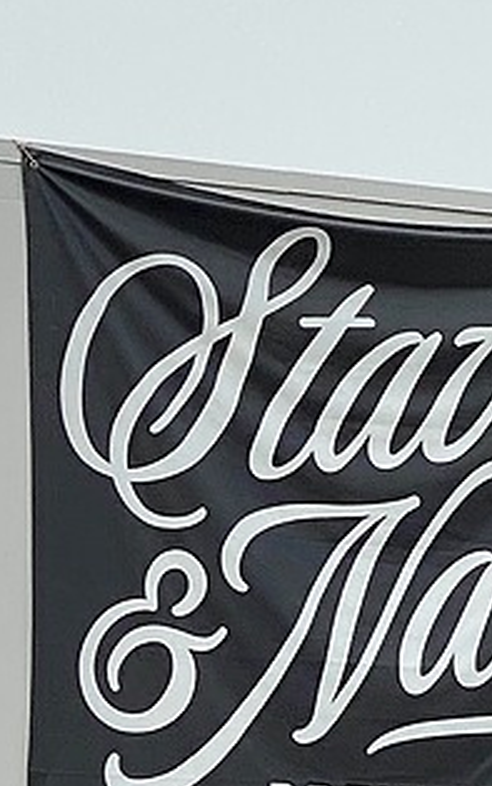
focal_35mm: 224
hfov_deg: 5.8
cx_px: -175
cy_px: 843
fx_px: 4803
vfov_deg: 9.3
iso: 20
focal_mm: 6
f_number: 2
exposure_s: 1/2817
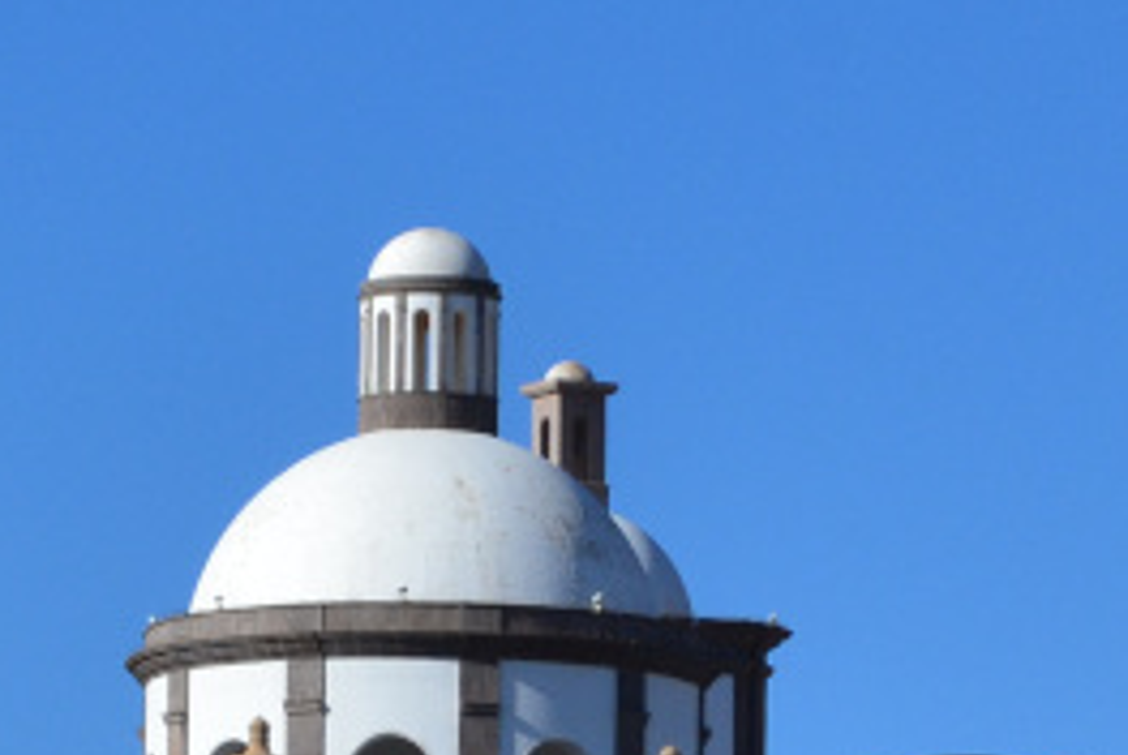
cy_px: 815
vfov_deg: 3.1
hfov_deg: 4.6
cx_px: 150
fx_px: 14147
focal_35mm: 451
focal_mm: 66
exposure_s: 1/500
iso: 280
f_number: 11
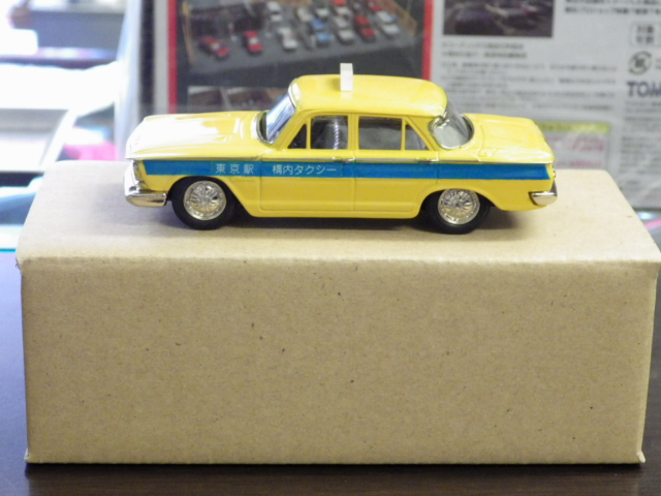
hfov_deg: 22.5
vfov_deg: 17.0
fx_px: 1661
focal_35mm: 87
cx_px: 330
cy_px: 248
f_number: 4.4
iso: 800
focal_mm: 15.6
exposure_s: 1/30
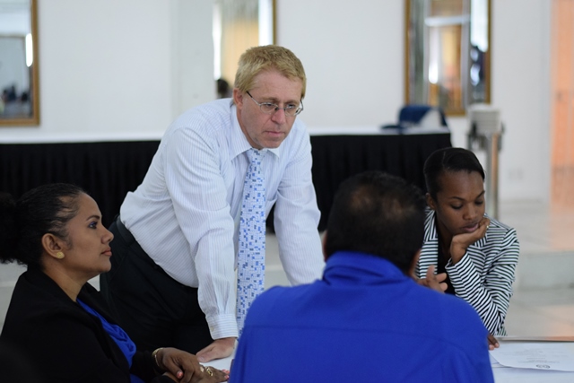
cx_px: 287
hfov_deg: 27.0
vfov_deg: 18.2
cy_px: 192
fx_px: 1196
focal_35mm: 75
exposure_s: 1/60
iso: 1600
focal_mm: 50
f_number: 1.8
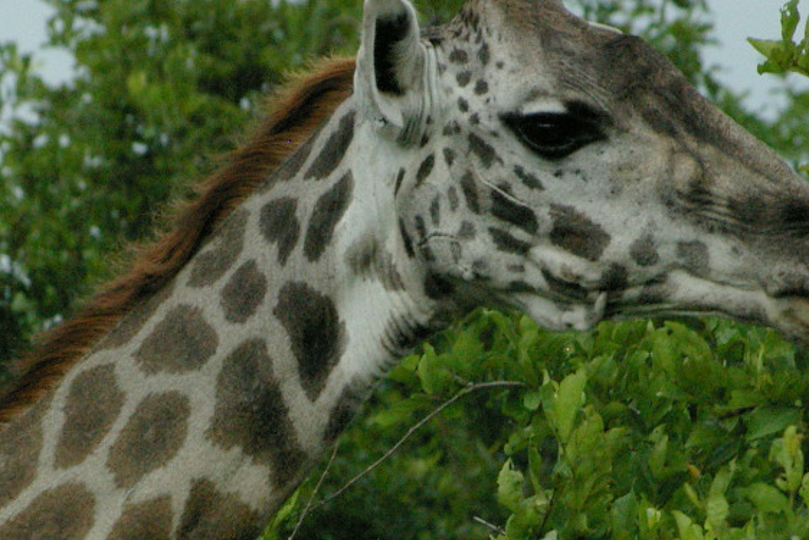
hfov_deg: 2.5
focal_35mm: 820
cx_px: 274
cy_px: 426
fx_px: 18431
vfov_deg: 1.7
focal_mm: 200
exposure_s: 1/500
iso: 1600
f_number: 9.5
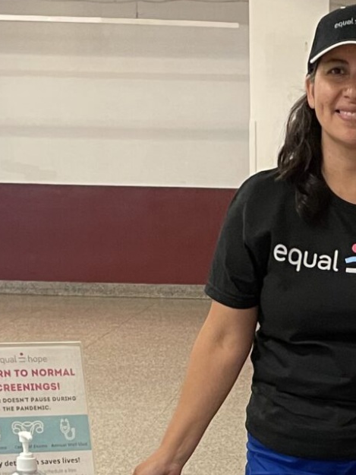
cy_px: 584
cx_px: 361
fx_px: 1426
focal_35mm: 104
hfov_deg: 14.0
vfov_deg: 17.9
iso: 250
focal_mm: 4.2
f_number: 1.6
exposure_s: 1/60
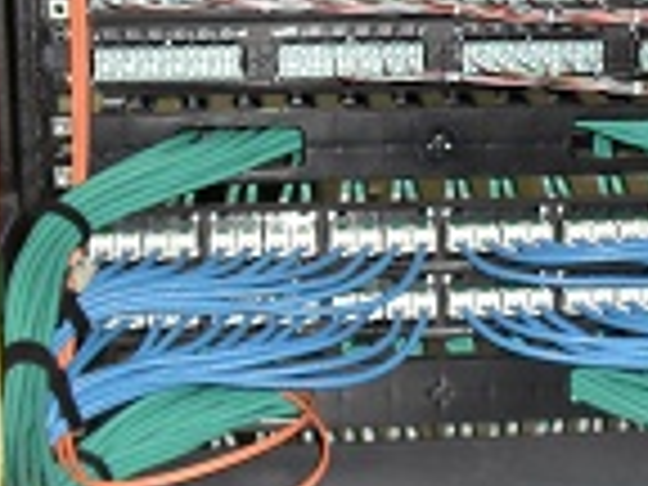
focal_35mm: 97
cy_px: 112
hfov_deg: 19.7
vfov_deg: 15.2
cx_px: 634
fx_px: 1816
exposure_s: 1/45
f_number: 3.2
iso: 200
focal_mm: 6.3
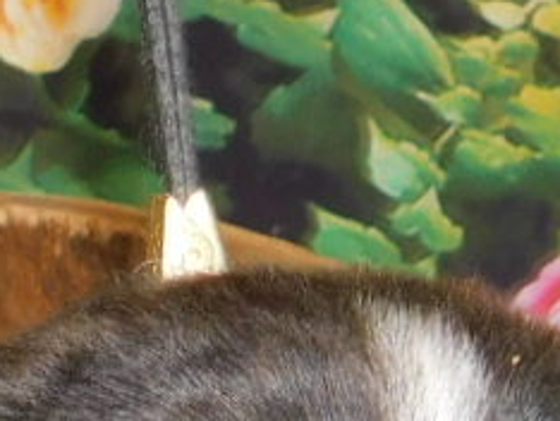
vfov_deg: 6.5
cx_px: 65
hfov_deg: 9.6
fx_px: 3320
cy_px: 1325
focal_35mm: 205
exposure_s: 1/30
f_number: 3.2
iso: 200
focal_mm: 5.3
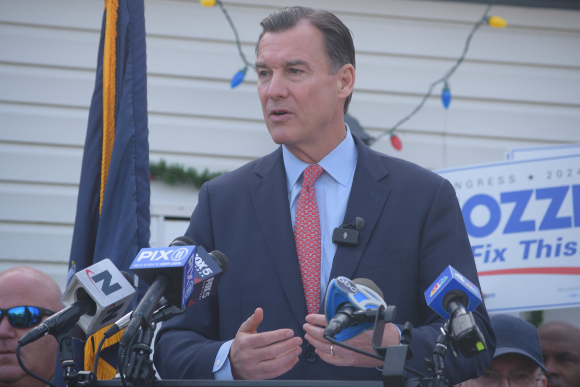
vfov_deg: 7.3
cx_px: 290
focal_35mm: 188
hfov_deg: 11.0
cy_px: 194
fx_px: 3021
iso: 250
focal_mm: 125
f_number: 5.6
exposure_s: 1/500
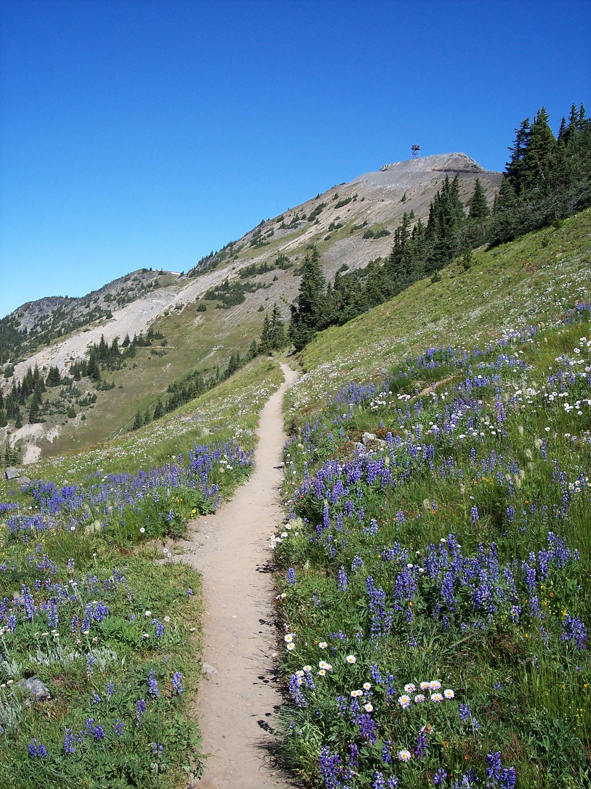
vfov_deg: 47.9
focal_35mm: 39
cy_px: 394
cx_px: 296
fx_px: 888
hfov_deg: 36.8
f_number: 4
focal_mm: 8
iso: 100
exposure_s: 1/750
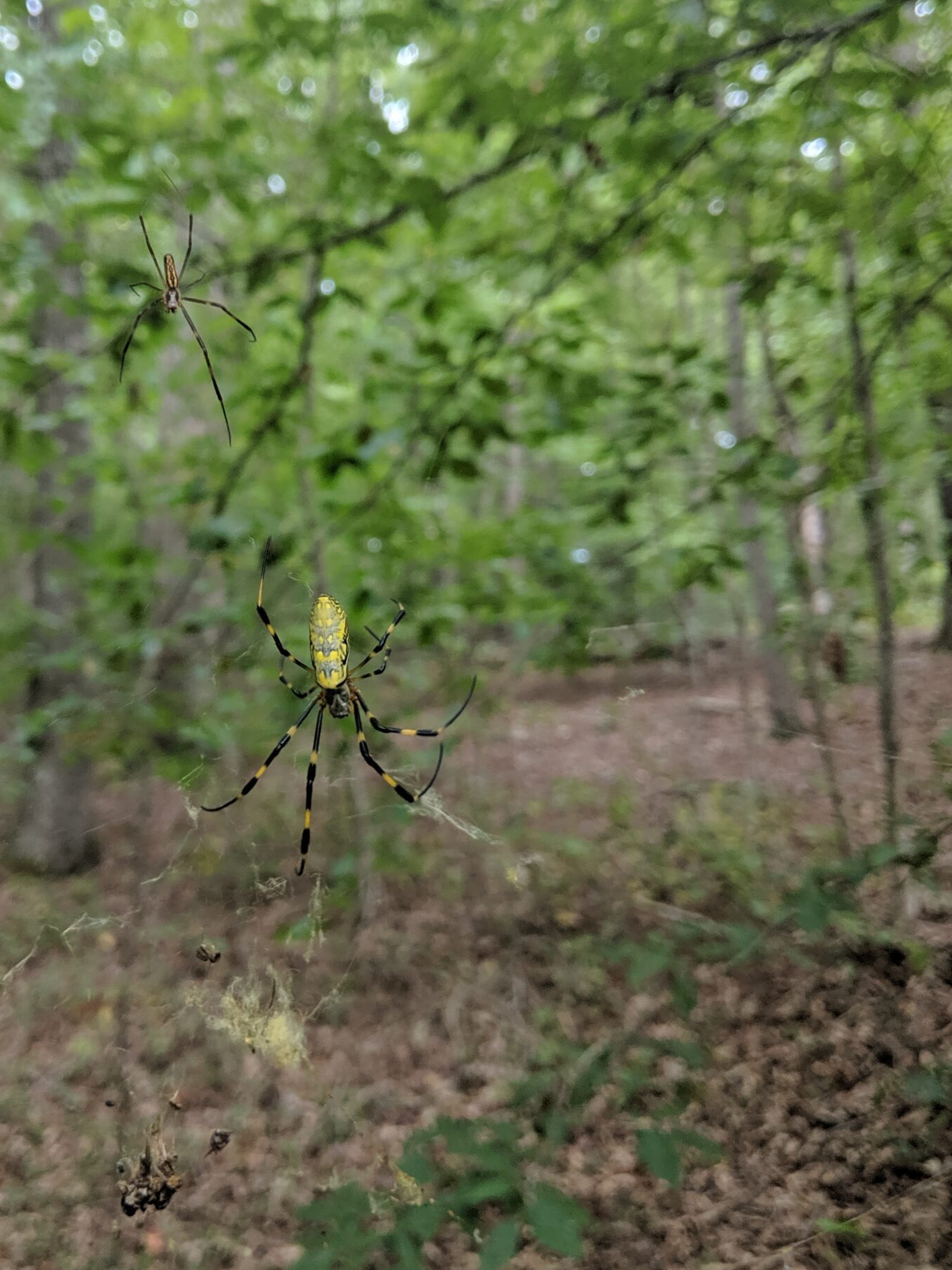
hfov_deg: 37.5
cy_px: 563
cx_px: 348
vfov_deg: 48.9
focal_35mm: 38
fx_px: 1394
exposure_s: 1/125
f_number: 1.8
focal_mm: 4.44
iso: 174
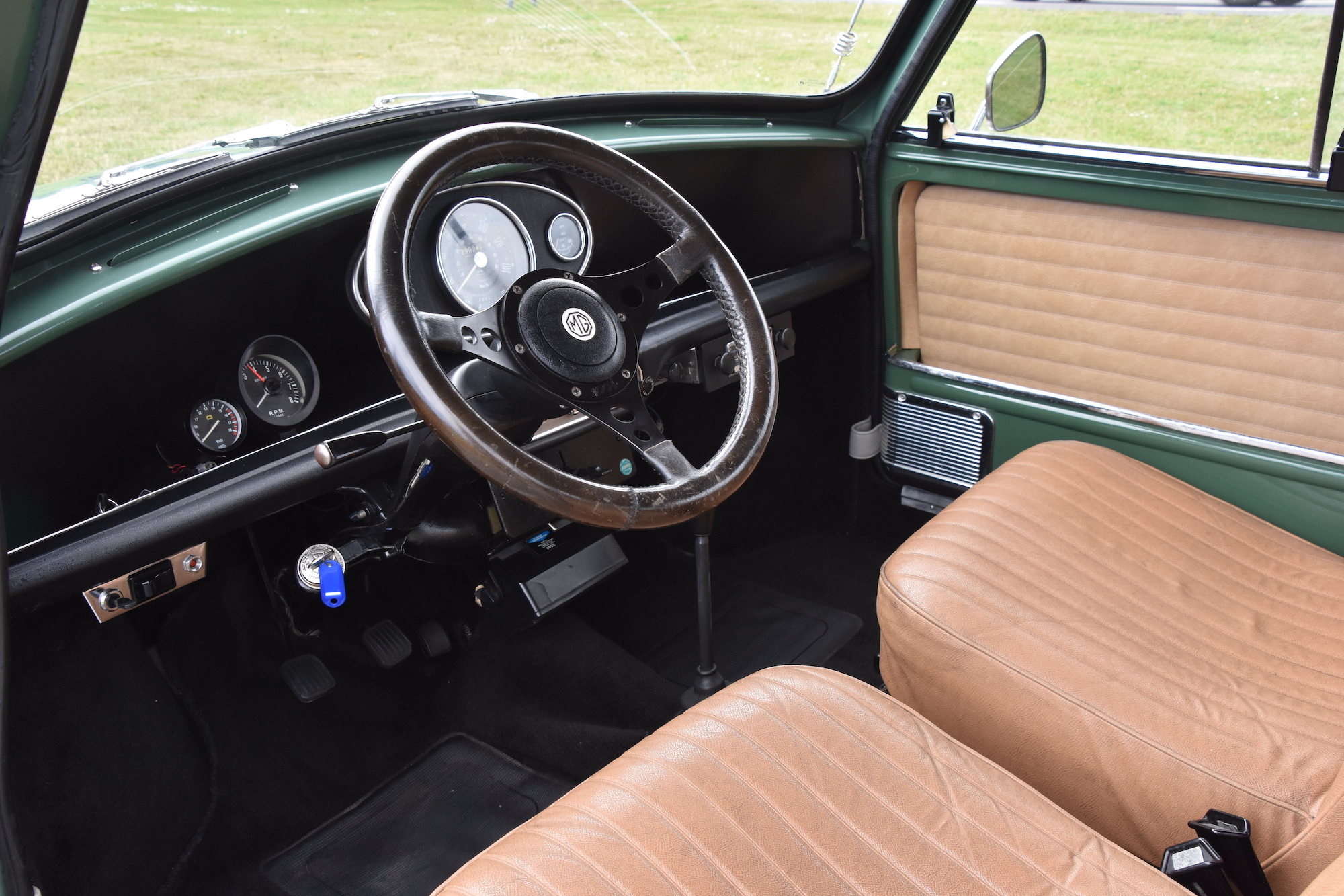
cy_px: 448
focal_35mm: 33
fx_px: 1232
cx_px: 672
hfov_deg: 57.2
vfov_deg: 40.0
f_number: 7.1
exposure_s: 1/200
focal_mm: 22
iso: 800
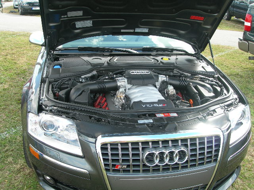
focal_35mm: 38
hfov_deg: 49.0
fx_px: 279
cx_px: 127
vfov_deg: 37.7
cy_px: 95
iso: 50
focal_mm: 7.8
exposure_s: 1/75
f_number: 4.8
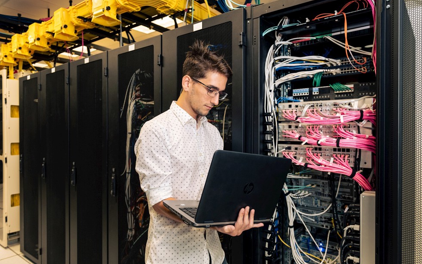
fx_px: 288
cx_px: 215
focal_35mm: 25
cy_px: 134
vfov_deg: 49.3
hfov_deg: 72.5
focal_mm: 24
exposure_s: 1/60
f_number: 4.5
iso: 400
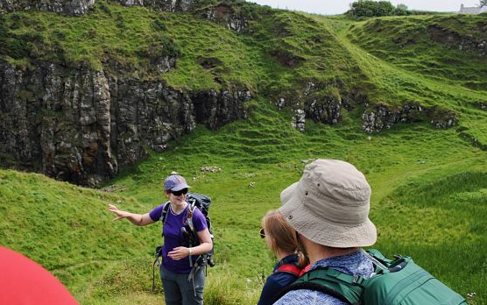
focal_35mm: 37
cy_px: 163
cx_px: 244
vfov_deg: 34.5
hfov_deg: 52.7
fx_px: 491
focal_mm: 24
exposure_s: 1/160
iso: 100
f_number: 6.3
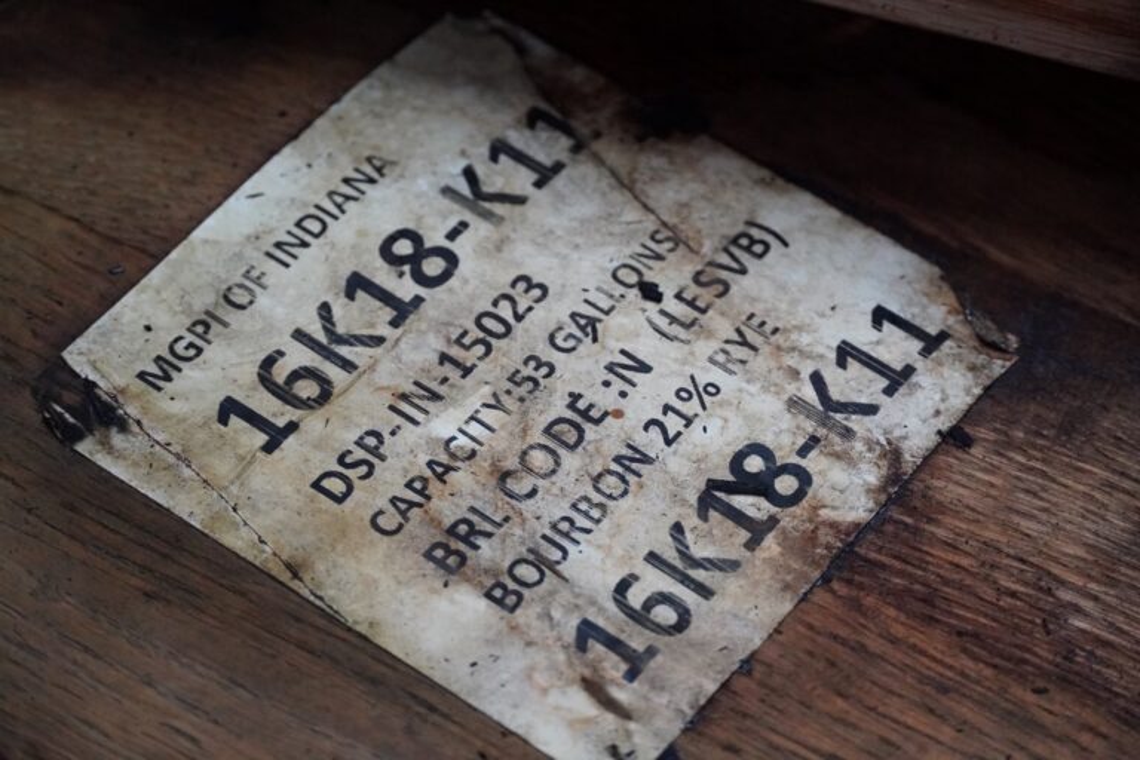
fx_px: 3752
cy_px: 380
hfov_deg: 17.3
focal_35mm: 118
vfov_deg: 11.6
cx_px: 570
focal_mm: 79
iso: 6400
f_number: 5.6
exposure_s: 1/160
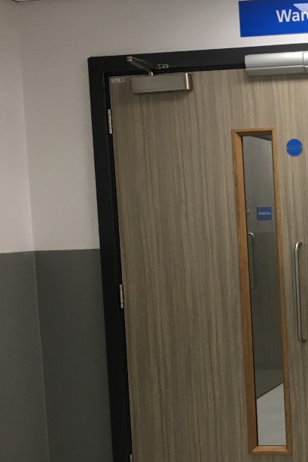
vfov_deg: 33.9
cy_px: 267
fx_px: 757
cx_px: 448
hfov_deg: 20.1
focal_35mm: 59
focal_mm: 4.15
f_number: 2.2
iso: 40
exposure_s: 1/33
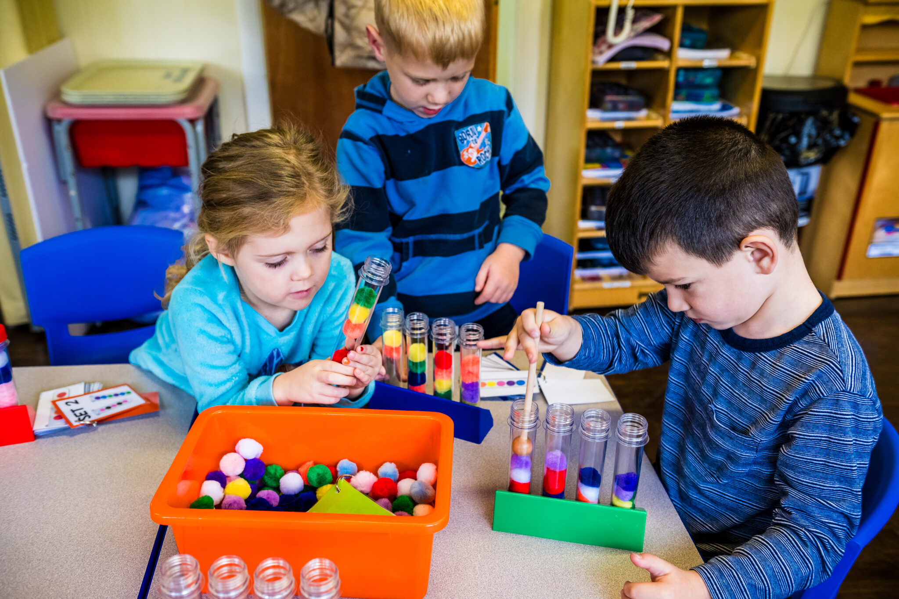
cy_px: 300
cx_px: 450
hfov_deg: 55.8
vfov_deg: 38.9
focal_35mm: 34
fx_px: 849
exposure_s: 1/250
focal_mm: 34
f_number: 4.5
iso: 1250
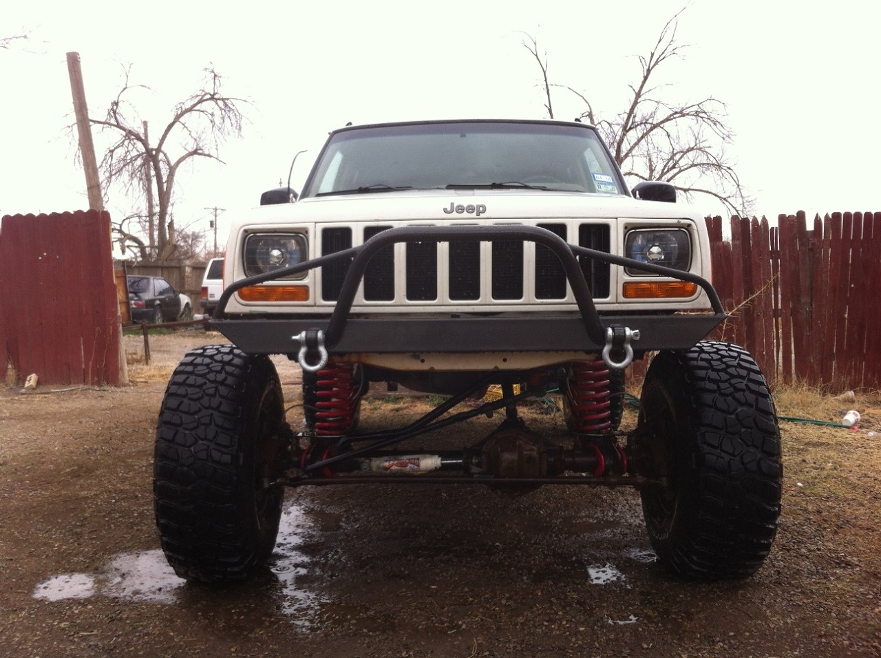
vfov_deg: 40.6
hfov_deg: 52.7
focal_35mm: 35
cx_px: 440
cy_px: 329
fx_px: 889
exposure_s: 1/503
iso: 80
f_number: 2.8
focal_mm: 3.85
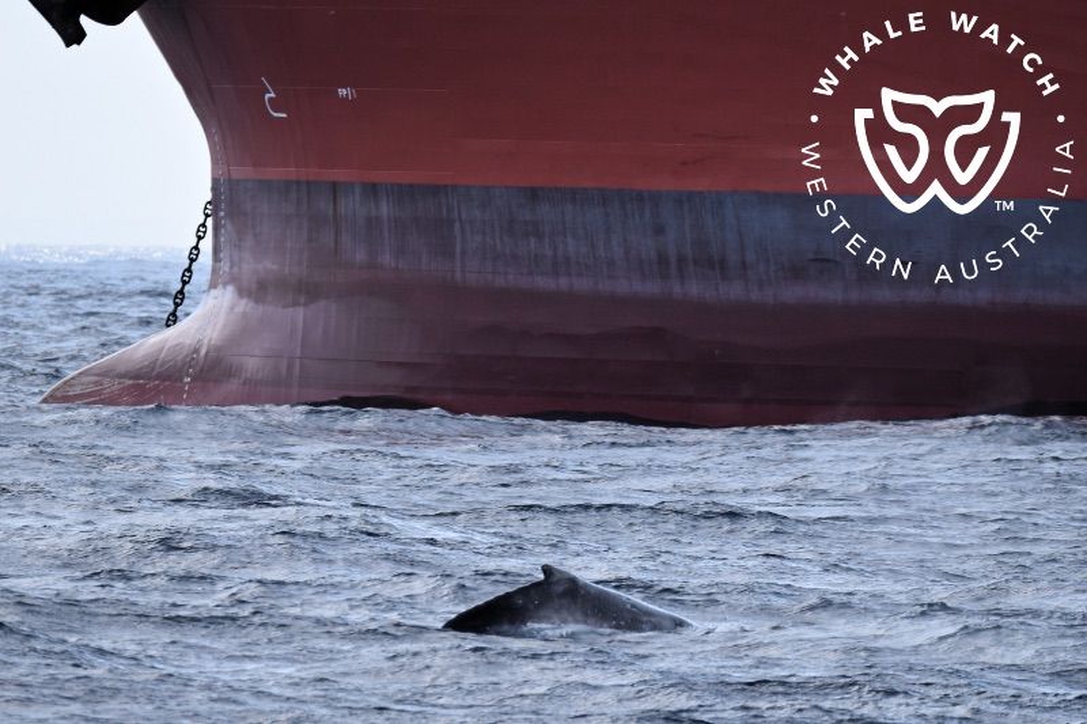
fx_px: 21734
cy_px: 362
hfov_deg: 2.9
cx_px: 544
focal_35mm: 720
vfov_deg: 1.9
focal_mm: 480
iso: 450
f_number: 6.3
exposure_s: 1/1000
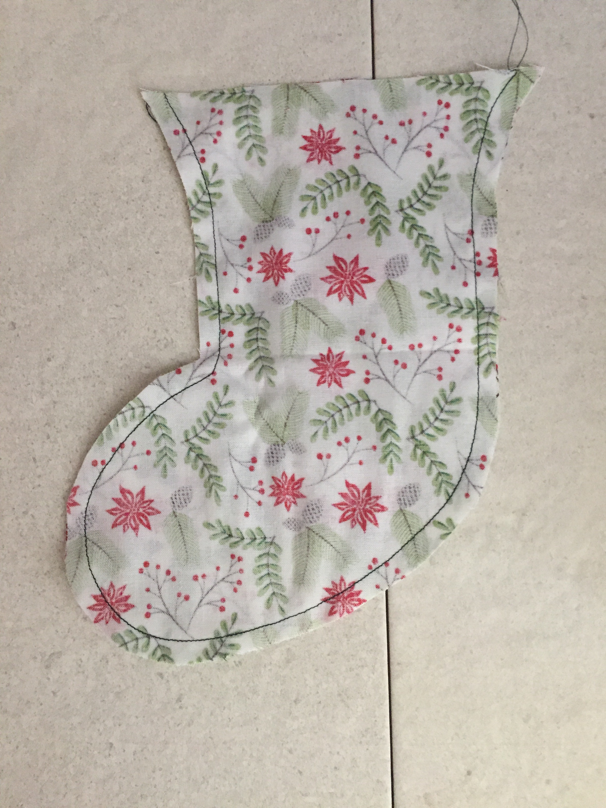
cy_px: 404
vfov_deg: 61.7
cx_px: 303
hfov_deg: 48.2
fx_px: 677
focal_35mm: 29
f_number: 2.2
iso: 320
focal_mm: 4.15
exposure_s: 1/33
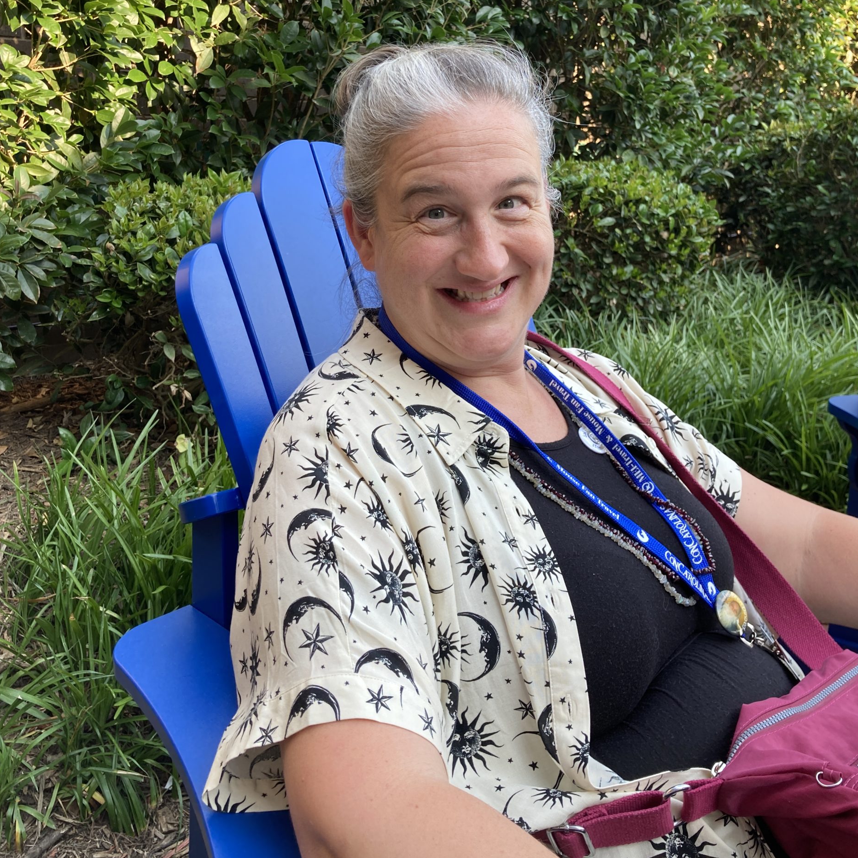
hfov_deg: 48.5
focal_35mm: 34
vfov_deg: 47.9
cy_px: 315
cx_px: 426
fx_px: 953
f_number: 1.8
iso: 20
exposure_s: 1/133
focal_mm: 3.99
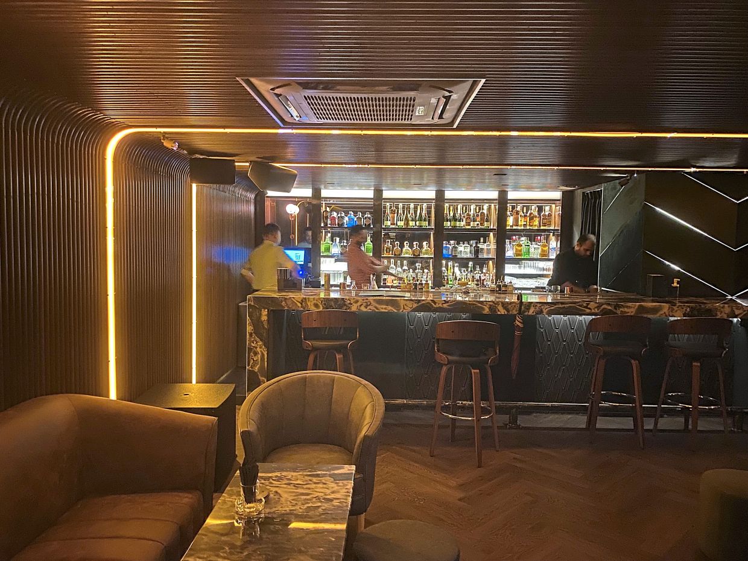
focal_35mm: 26
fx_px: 562
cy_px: 280
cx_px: 374
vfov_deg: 53.1
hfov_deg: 67.3
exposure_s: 1/8
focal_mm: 4.2
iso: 500
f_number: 1.8
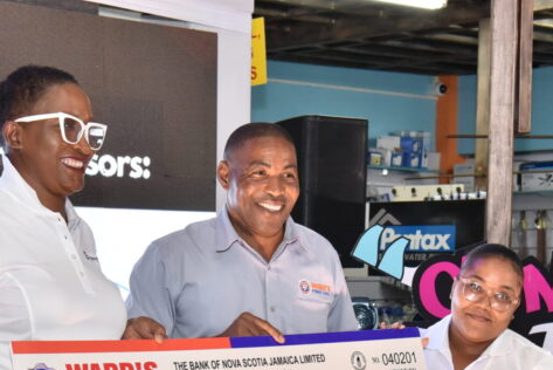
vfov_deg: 13.0
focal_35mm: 104
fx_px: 1598
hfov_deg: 19.6
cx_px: 243
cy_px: 382
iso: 2500
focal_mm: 48
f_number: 7.1
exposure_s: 1/125
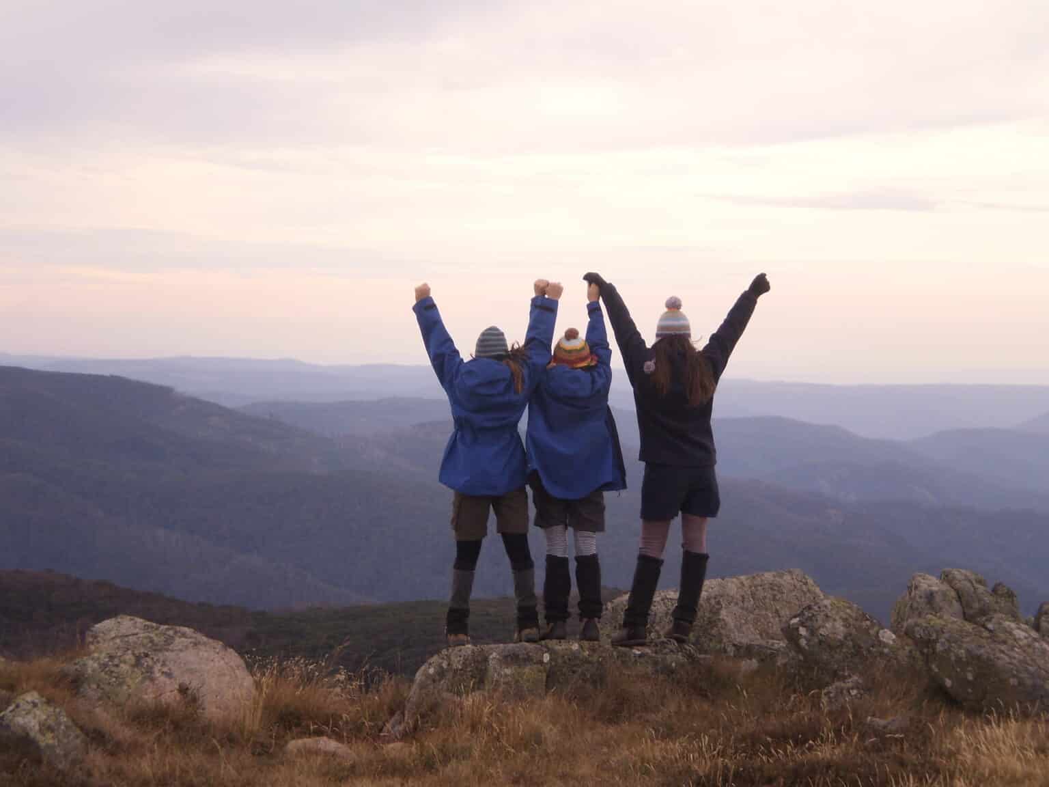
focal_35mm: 108
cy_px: 394
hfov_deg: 18.2
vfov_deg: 13.7
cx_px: 524
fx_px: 3273
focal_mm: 18.9
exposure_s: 1/100
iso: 64
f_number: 5.9
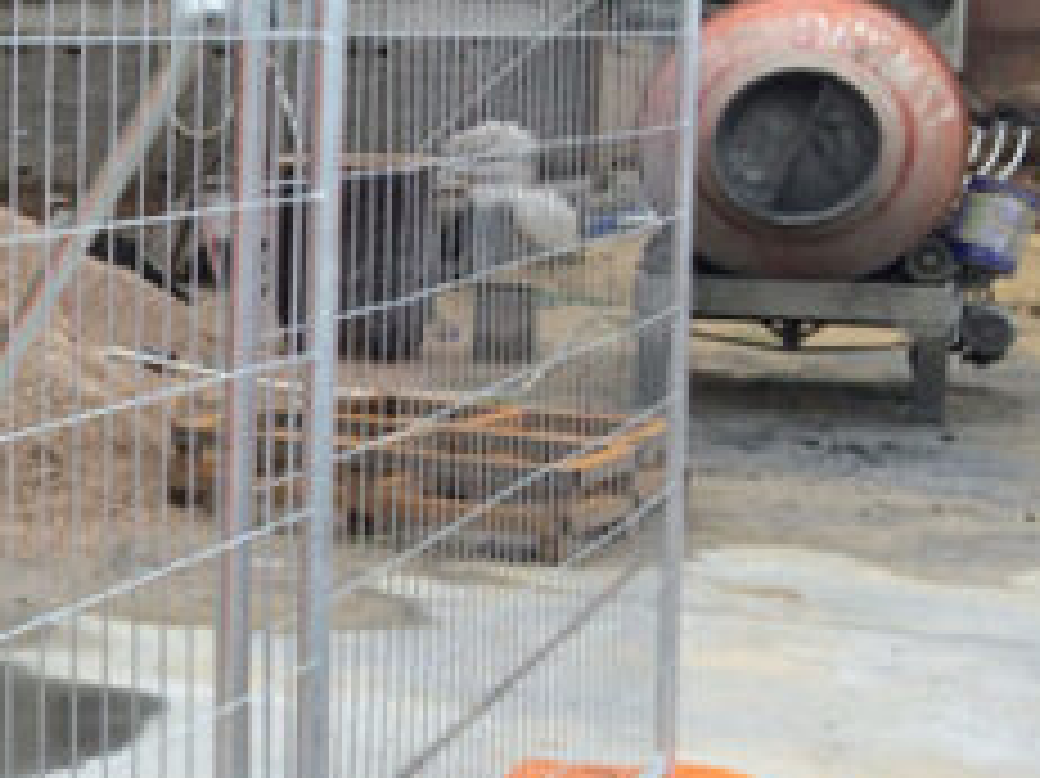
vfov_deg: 16.7
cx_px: -522
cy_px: 299
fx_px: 2642
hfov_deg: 19.4
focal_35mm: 88
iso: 32
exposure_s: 1/304
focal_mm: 4.15
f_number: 2.2
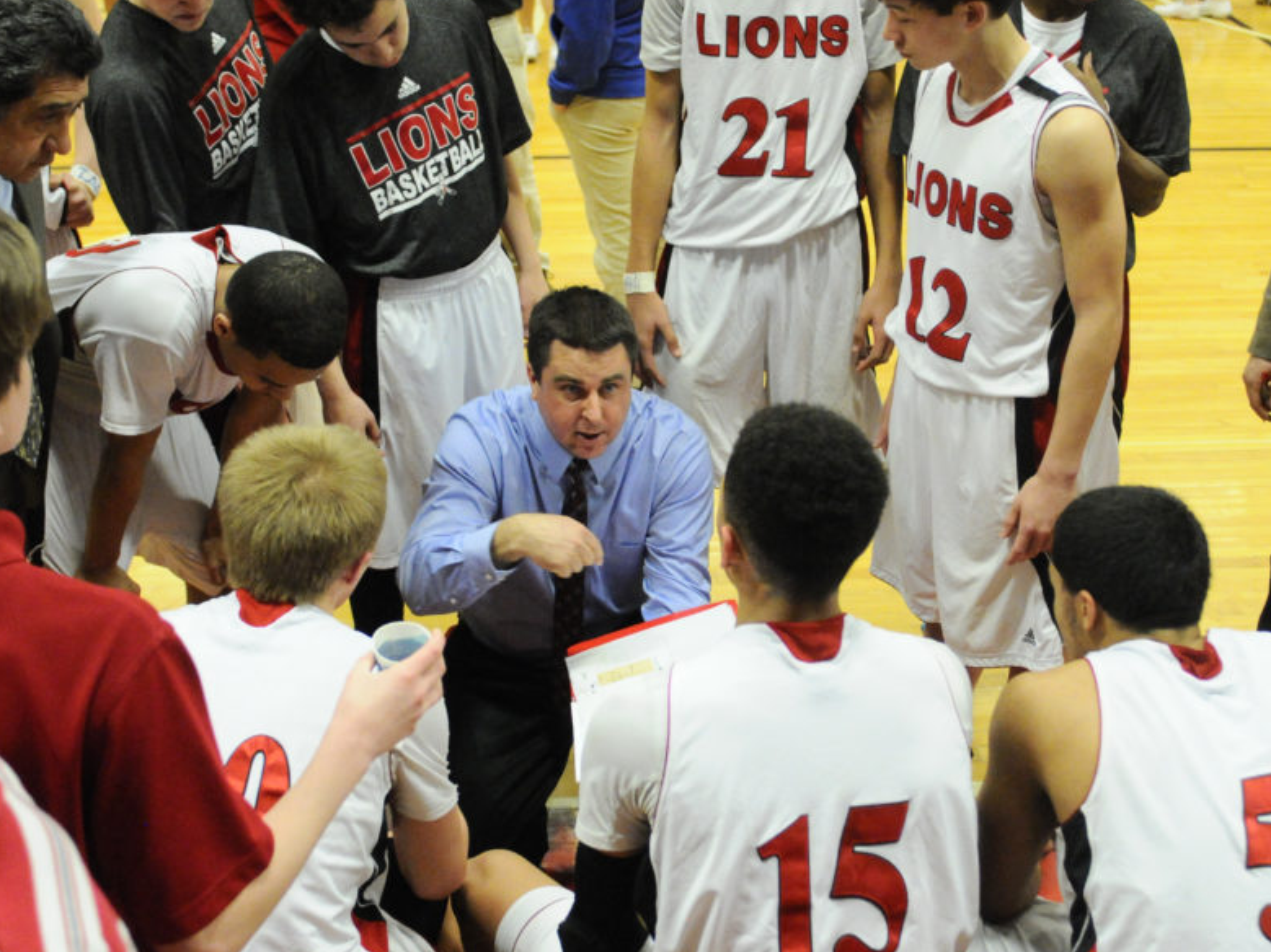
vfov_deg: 27.5
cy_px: 468
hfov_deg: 36.2
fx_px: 1946
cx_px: 685
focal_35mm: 53
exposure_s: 1/320
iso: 3200
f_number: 3.5
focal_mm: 28
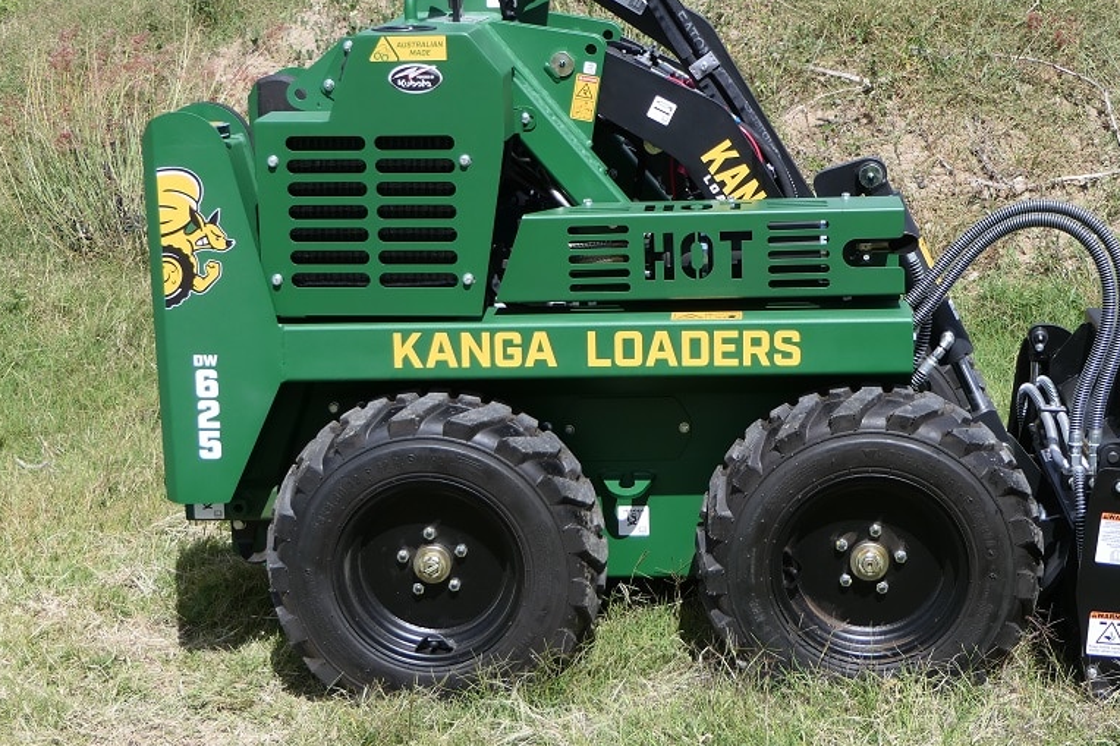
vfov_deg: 20.6
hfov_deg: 30.5
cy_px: 287
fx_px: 2053
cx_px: 641
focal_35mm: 66
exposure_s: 1/1000
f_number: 4
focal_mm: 15.5
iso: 125
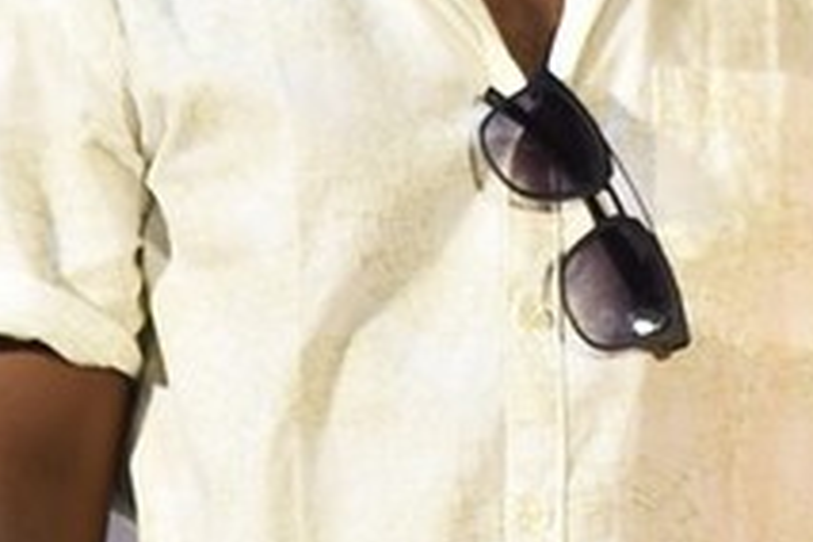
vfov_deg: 3.0
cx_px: 1389
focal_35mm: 456
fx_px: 10297
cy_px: -13
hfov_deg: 4.5
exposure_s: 1/100
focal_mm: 95
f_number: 4
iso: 1000
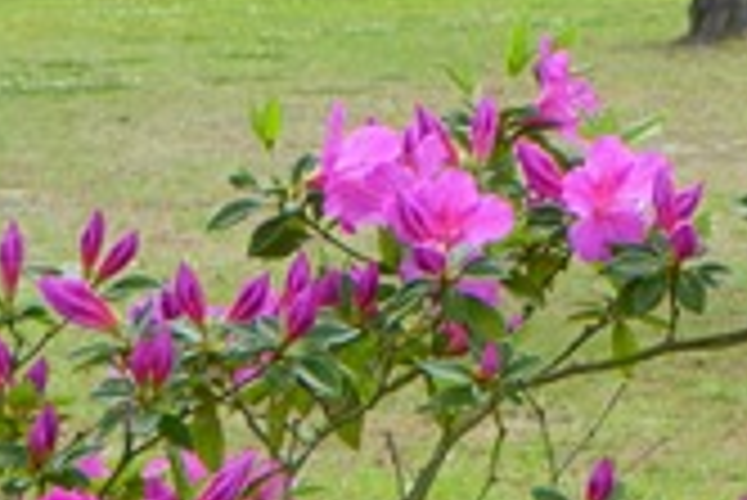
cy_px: -81
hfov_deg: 7.3
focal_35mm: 281
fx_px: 5836
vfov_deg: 4.9
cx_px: 603
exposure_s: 1/100
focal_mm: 17.8
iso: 64
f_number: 4
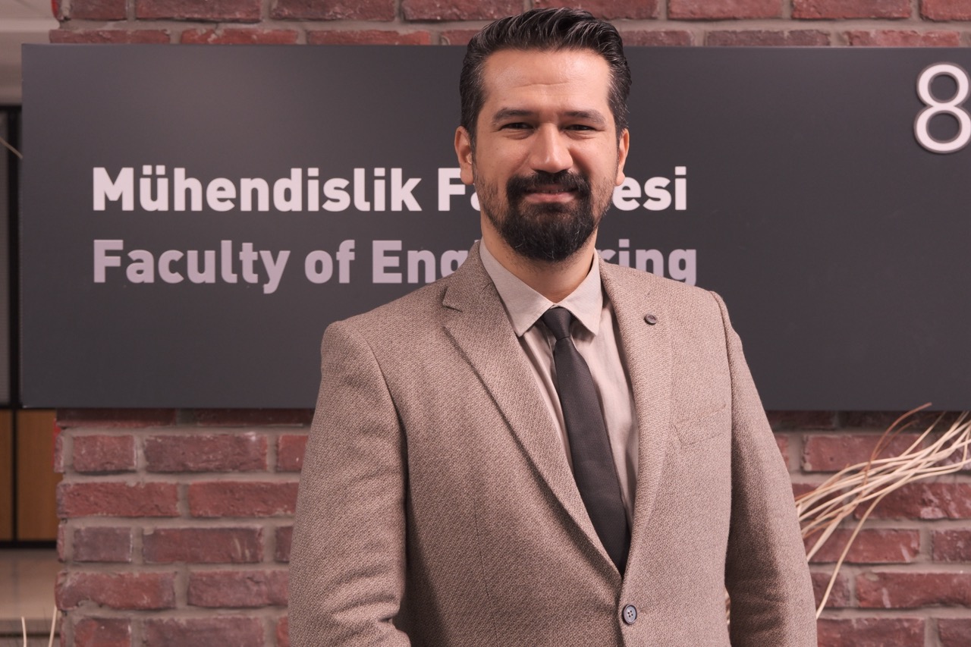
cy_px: 324
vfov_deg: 27.5
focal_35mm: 49
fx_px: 1321
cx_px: 486
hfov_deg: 40.3
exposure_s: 1/13
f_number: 4
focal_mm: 32.5
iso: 800
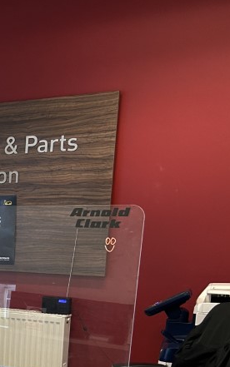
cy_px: 333
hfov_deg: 14.2
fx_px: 751
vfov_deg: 26.5
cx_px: -248
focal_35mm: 75
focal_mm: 5.7
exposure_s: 1/100
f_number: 1.5
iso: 80
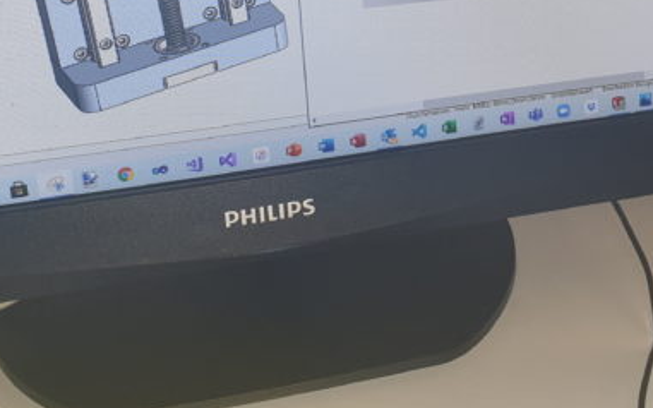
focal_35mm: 60
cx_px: 492
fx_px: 1068
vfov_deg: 20.7
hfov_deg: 33.3
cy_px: -27
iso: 50
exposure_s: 1/50
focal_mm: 4.3
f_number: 2.4
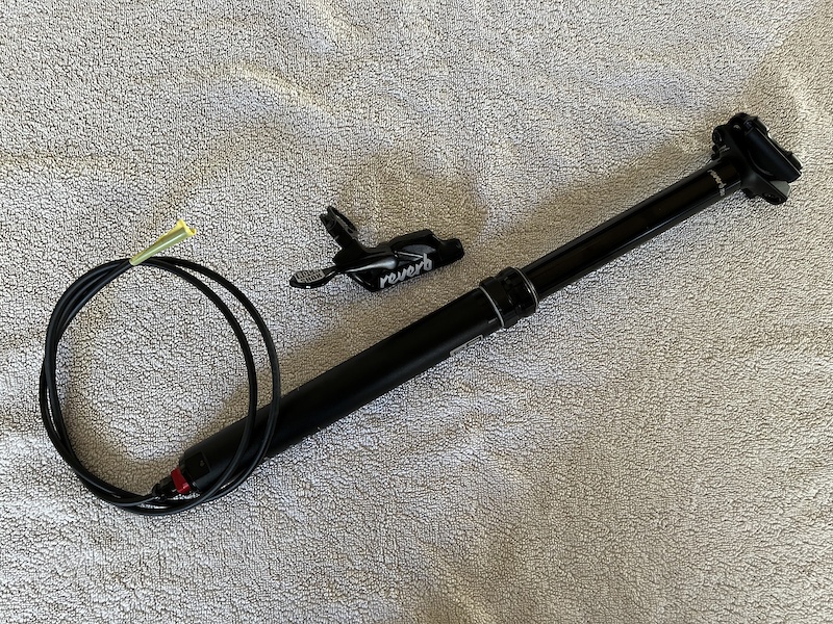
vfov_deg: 53.1
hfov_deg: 67.3
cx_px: 416
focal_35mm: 26
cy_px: 312
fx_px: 626
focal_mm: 5.7
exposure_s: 1/60
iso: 160
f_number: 1.5
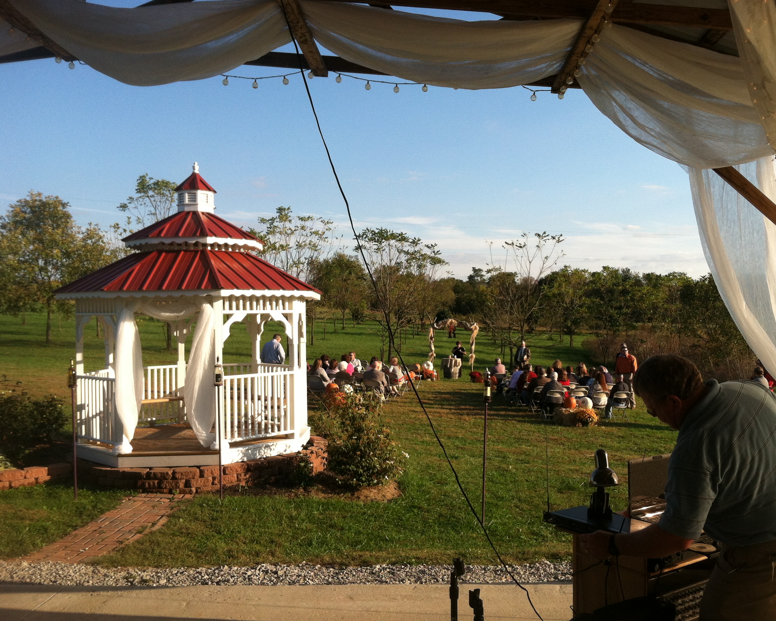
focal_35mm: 37
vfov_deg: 40.1
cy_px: 307
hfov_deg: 49.0
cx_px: 414
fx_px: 850
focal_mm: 3.85
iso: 80
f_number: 2.8
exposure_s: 1/801
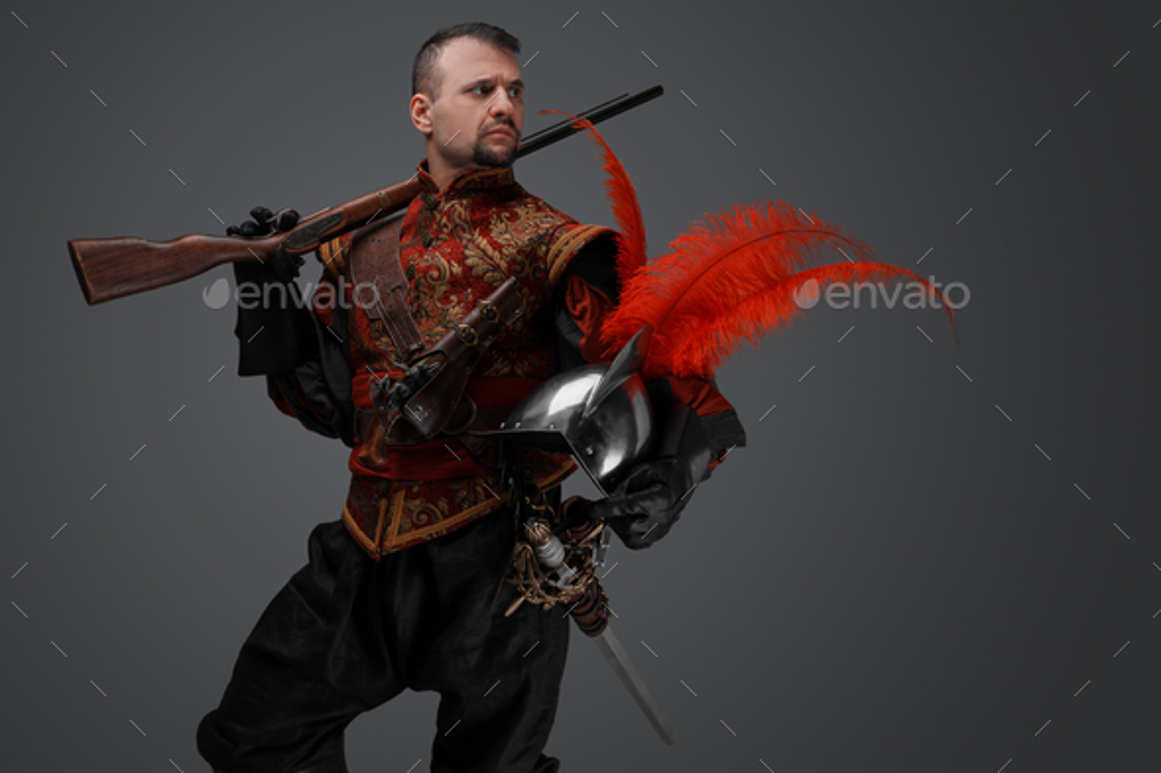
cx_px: 580
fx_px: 1612
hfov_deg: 39.6
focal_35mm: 50
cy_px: 386
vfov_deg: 27.0
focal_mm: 50
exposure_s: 1/160
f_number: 6.3
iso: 100
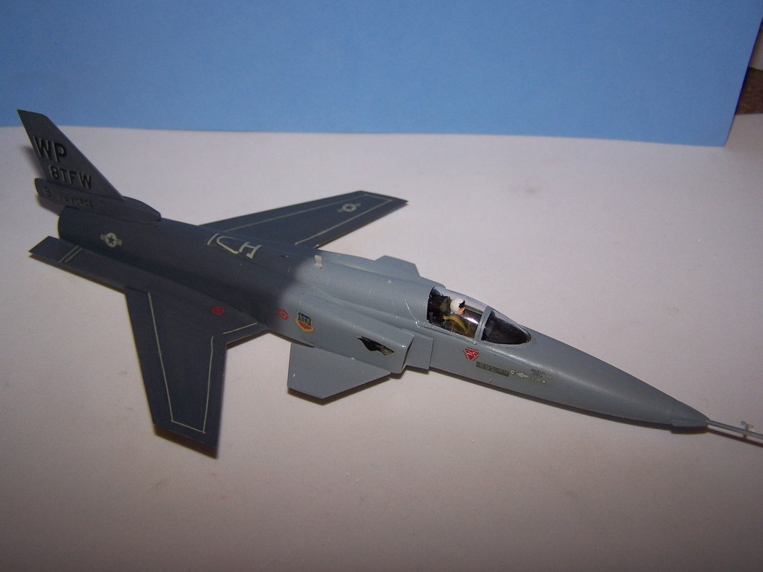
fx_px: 837
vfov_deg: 37.7
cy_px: 286
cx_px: 382
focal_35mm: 38
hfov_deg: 49.0
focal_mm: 6.3
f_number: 2.8
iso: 80
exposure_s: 1/60
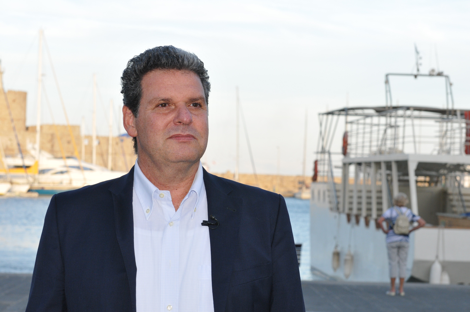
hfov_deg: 19.5
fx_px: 1369
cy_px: 156
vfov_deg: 13.0
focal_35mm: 105
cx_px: 235
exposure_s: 1/250
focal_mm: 70
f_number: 8
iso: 500
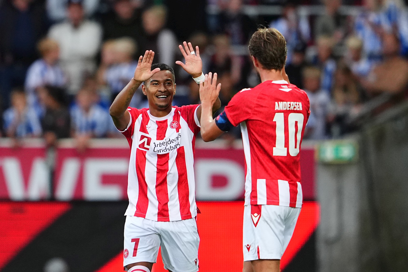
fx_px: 4533
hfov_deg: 5.2
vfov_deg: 3.4
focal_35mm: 400
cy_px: 136
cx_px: 204
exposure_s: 1/2000
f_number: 2.8
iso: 1600
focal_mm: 400
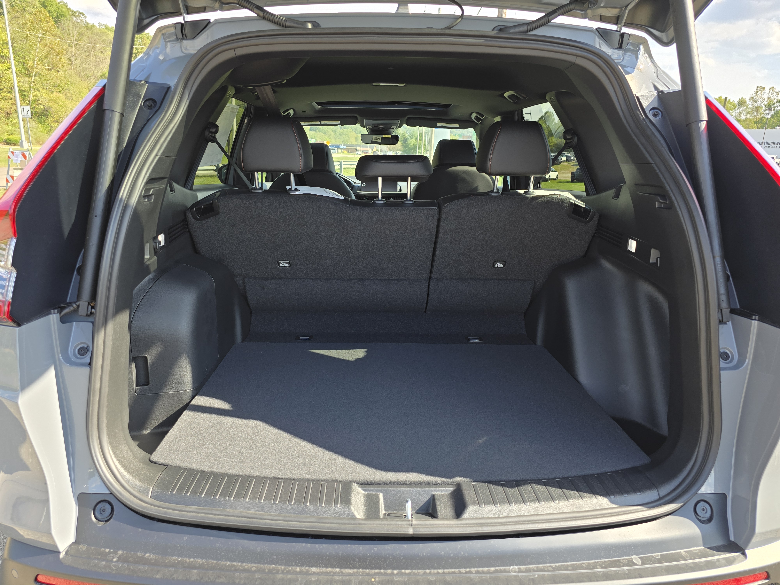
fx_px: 518
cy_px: 292
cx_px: 390
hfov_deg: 73.9
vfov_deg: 58.9
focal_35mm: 23
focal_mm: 6.3
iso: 16
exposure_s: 1/180
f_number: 1.7
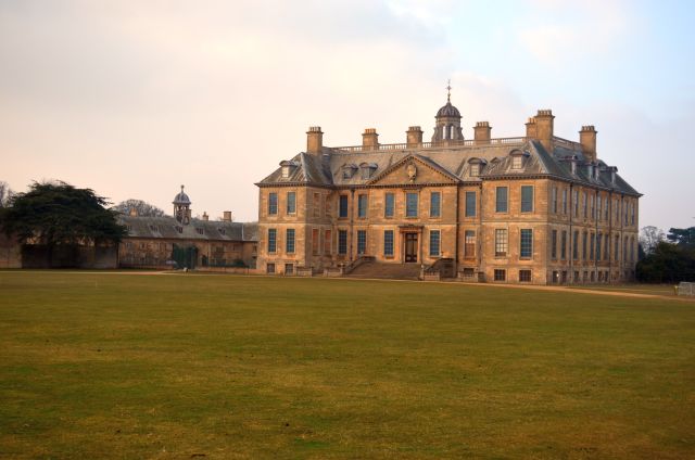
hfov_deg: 41.2
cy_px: 230
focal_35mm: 48
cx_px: 348
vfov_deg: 28.0
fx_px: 925
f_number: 5.6
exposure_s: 1/125
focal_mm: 32
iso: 200
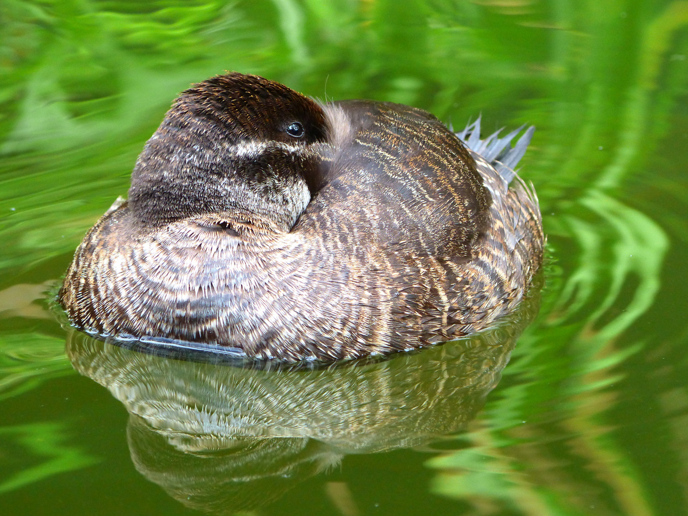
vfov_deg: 2.5
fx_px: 11964
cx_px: 344
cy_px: 258
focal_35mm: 602
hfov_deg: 3.3
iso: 400
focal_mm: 107.9
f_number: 5
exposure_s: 1/80
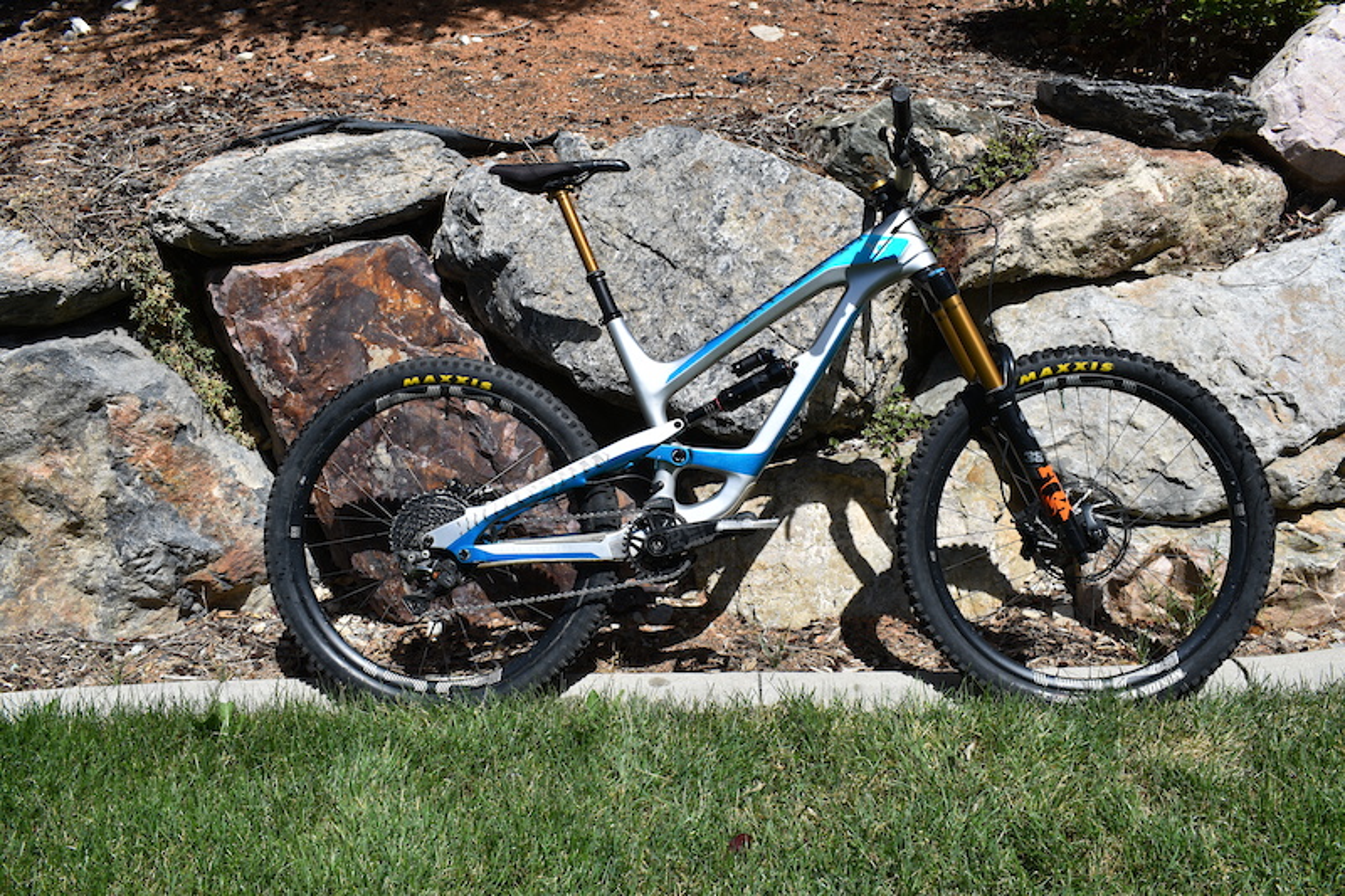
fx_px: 1177
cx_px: 672
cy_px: 448
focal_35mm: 32
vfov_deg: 41.7
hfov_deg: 59.5
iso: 100
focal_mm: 21
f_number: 9
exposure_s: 1/320
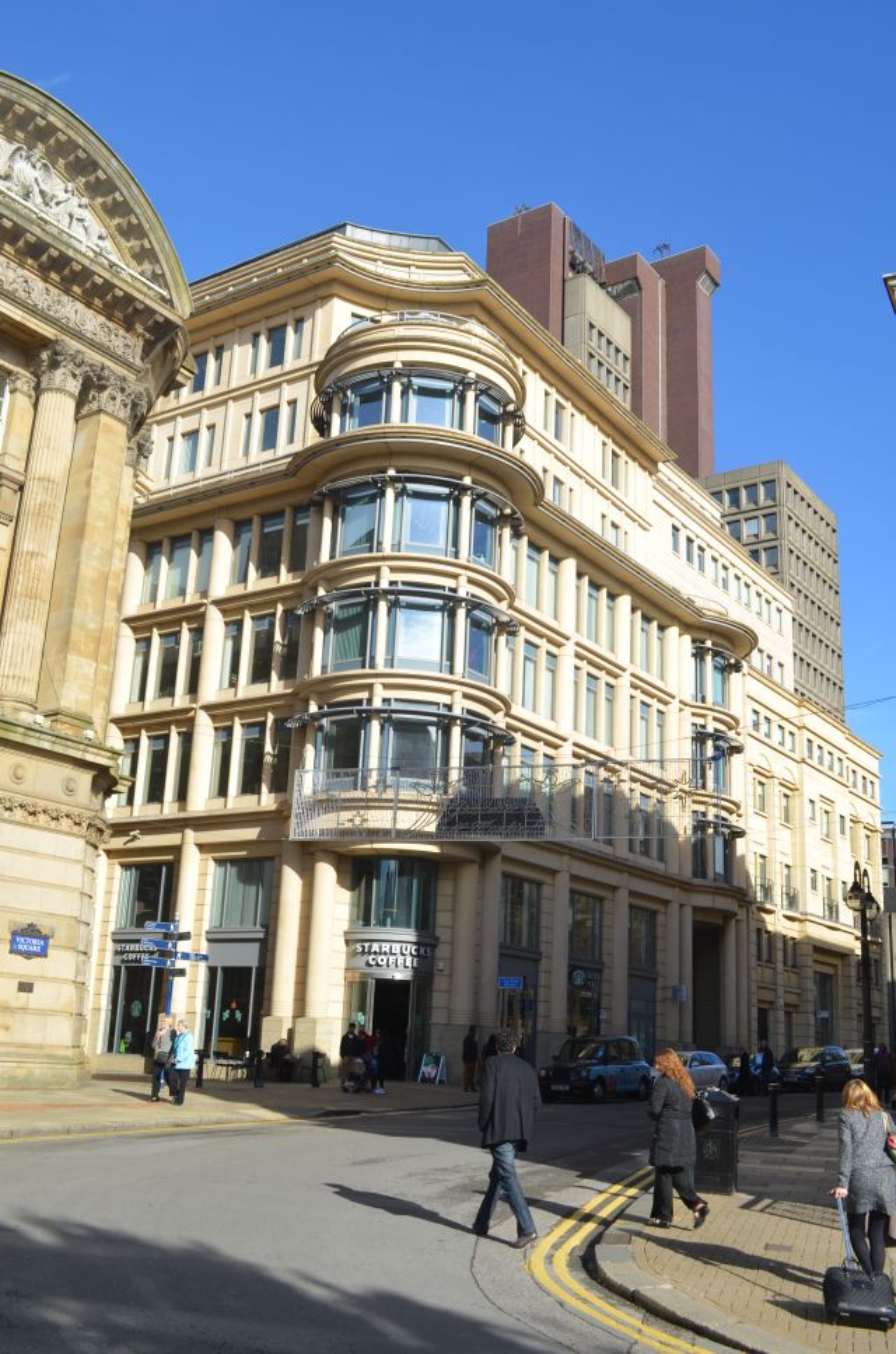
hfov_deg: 39.8
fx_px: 1237
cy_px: 677
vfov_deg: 57.3
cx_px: 448
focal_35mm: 33
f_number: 8
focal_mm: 22
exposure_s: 1/160
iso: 100
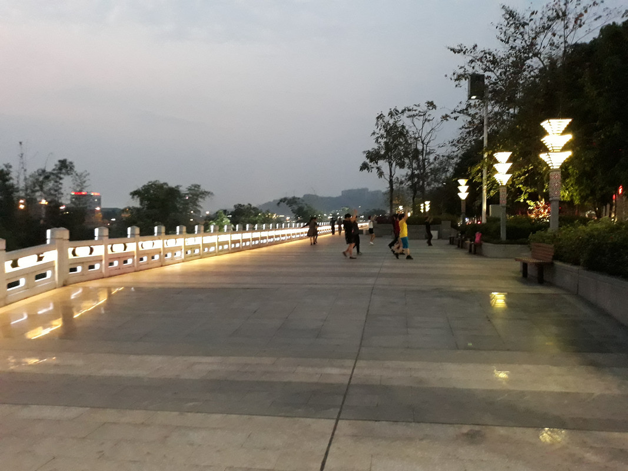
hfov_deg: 65.3
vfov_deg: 51.3
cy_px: 236
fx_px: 490
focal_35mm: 27
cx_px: 314
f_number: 1.7
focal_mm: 3.71
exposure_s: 1/15
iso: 640
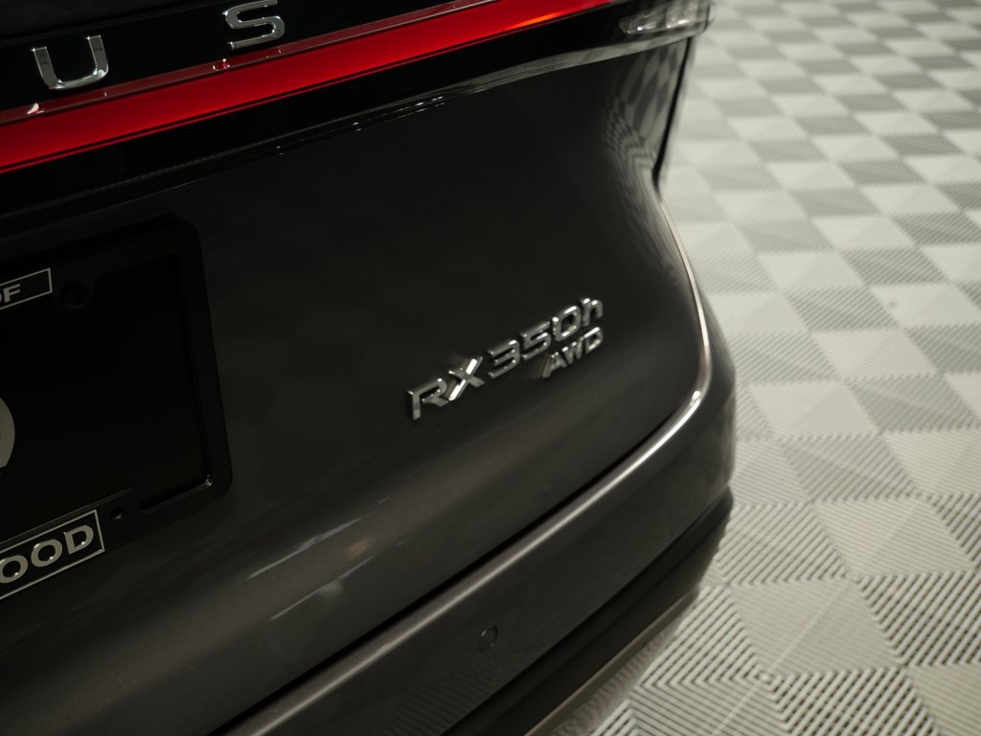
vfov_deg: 36.0
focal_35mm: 40
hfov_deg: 46.8
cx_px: 490
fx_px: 1134
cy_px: 368
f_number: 4.5
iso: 200
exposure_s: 1/200
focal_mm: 20
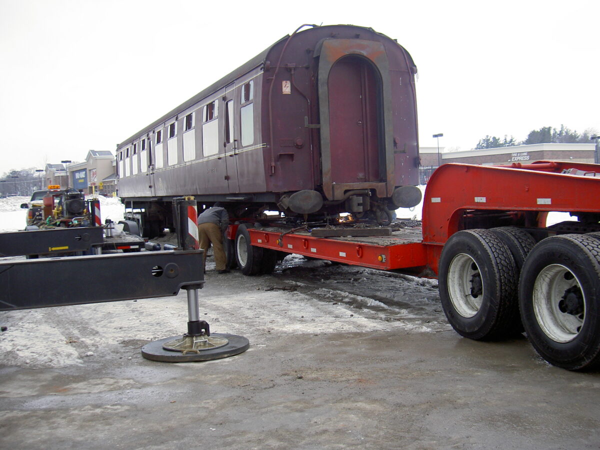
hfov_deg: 47.9
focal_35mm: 39
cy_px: 225
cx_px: 300
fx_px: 676
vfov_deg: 36.8
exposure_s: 1/100
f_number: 2.8
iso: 100
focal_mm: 8
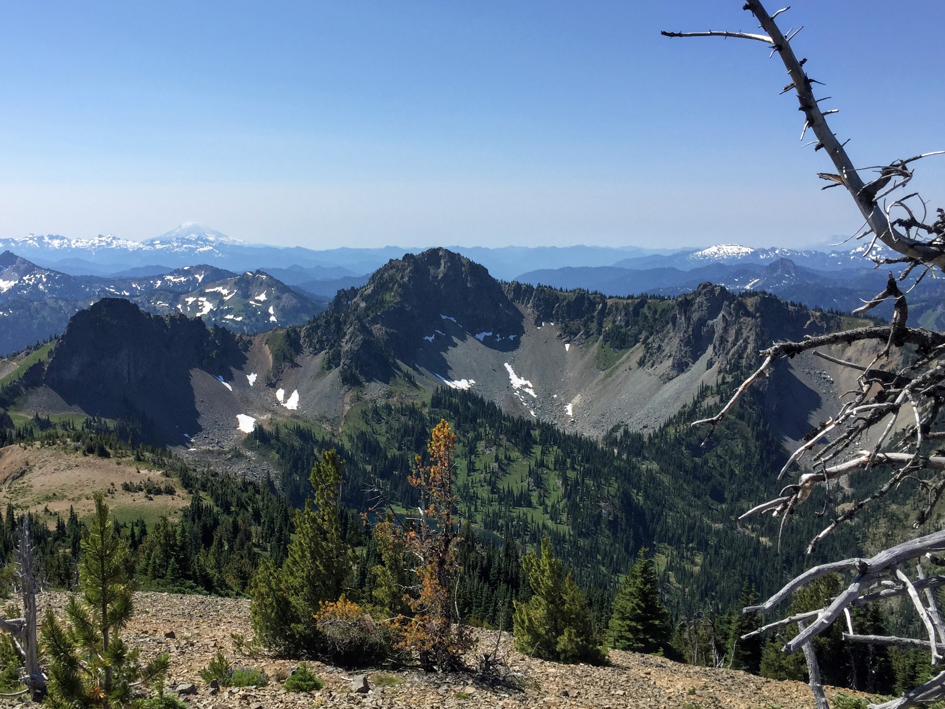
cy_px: 295
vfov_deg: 38.6
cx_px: 393
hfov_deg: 49.9
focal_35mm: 37
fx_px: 1010
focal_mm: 4.15
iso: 32
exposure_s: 1/2639
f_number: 2.2
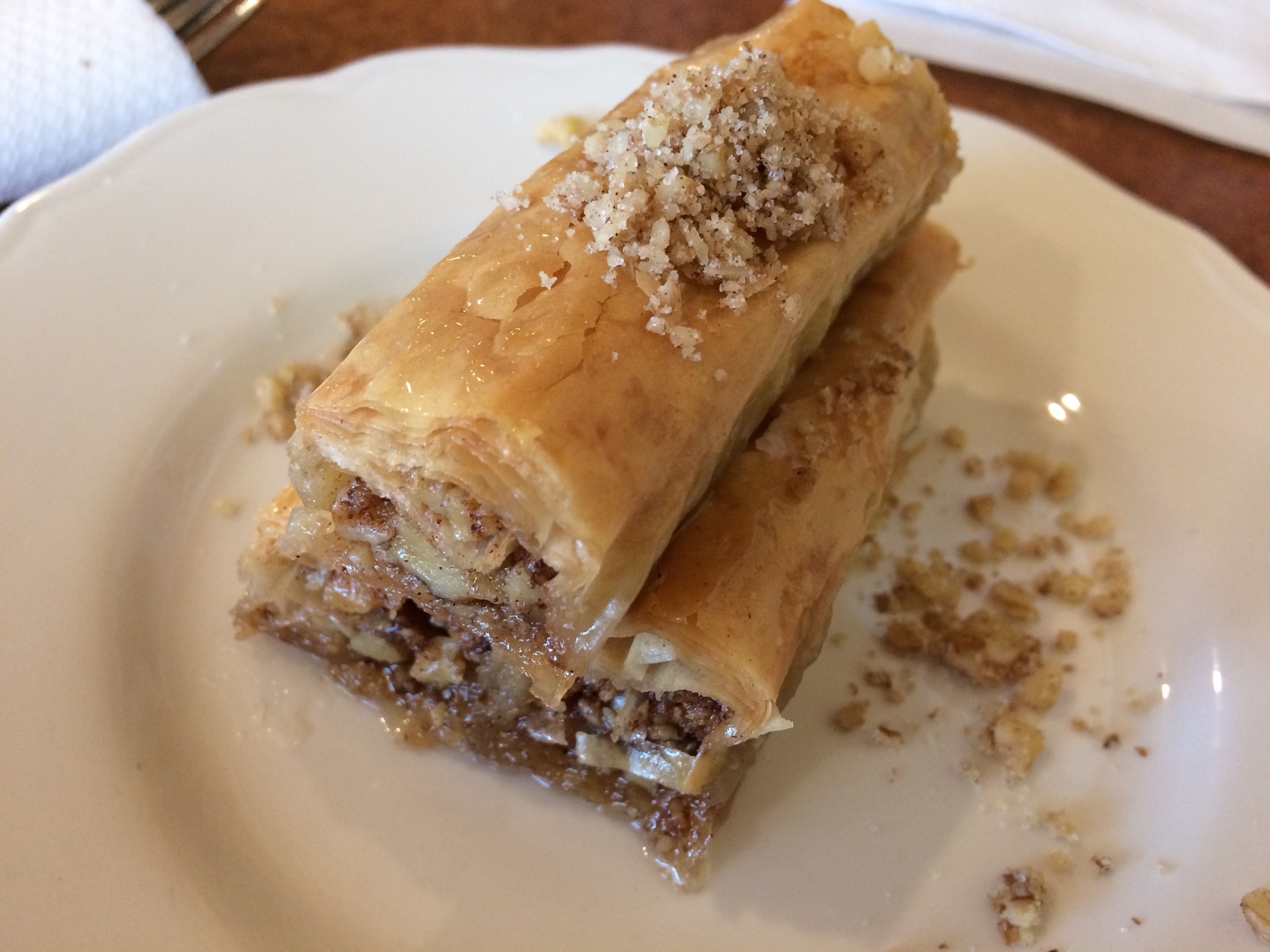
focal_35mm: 29
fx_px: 1064
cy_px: 476
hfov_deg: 61.7
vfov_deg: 48.2
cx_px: 635
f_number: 2.2
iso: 125
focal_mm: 4.15
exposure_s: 1/30
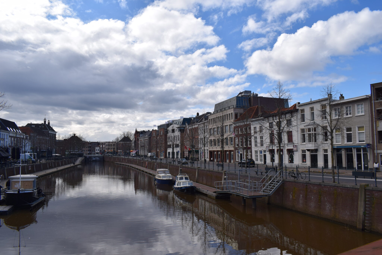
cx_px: 191
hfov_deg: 67.3
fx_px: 287
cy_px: 128
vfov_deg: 48.0
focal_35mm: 27
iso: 200
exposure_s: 1/500
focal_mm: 18
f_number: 11
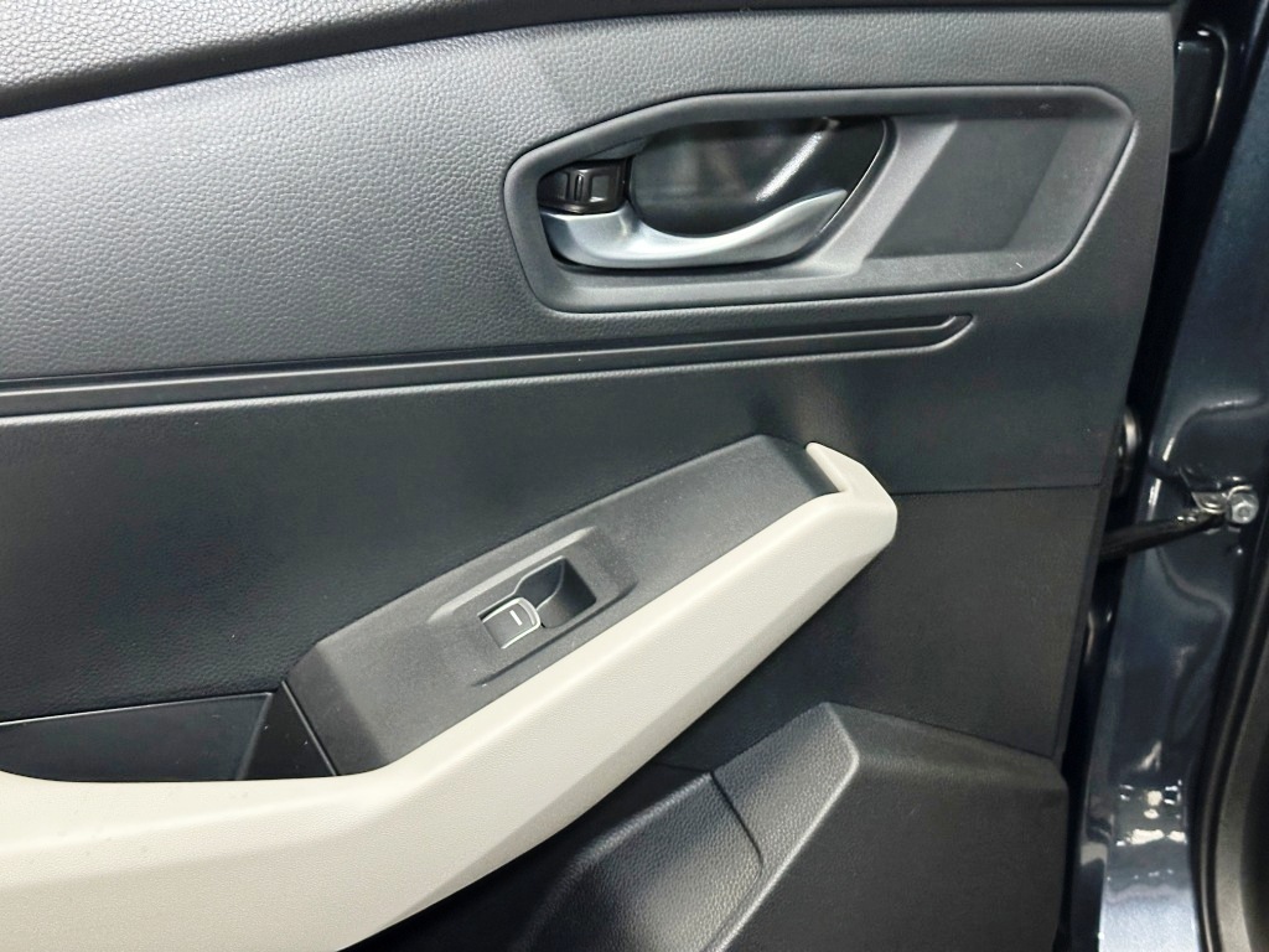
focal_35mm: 48
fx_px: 1760
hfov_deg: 39.7
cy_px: 476
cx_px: 634
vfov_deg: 30.3
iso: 500
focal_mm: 6.86
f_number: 1.78
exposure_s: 1/30
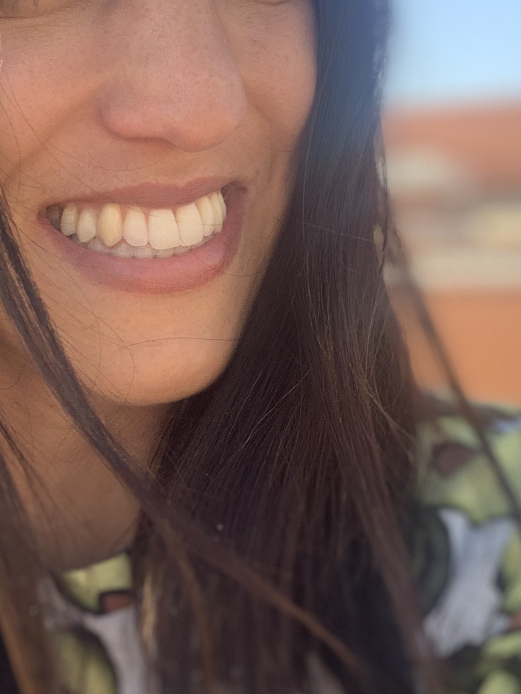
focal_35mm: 71
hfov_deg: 20.6
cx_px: 150
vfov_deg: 27.4
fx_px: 1425
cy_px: 298
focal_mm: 2.87
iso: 16
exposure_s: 1/121
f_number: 2.2
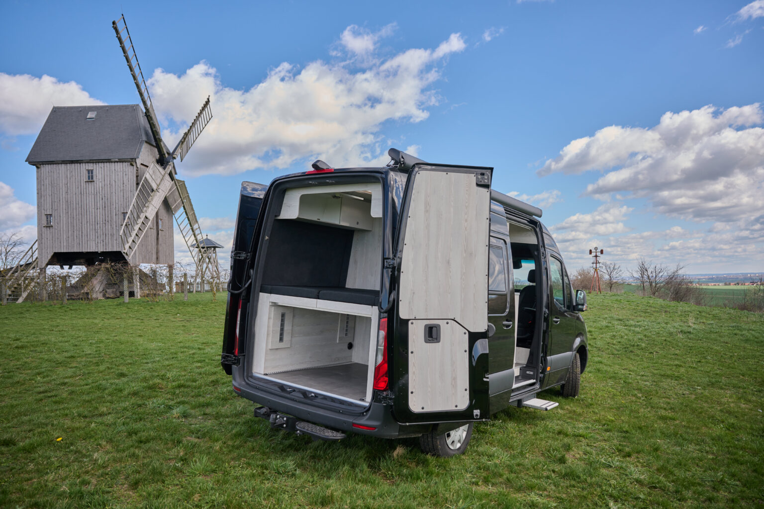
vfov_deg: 53.1
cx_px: 382
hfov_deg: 73.7
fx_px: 509
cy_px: 254
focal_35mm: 24
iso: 320
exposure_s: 1/1600
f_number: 3.2
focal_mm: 24
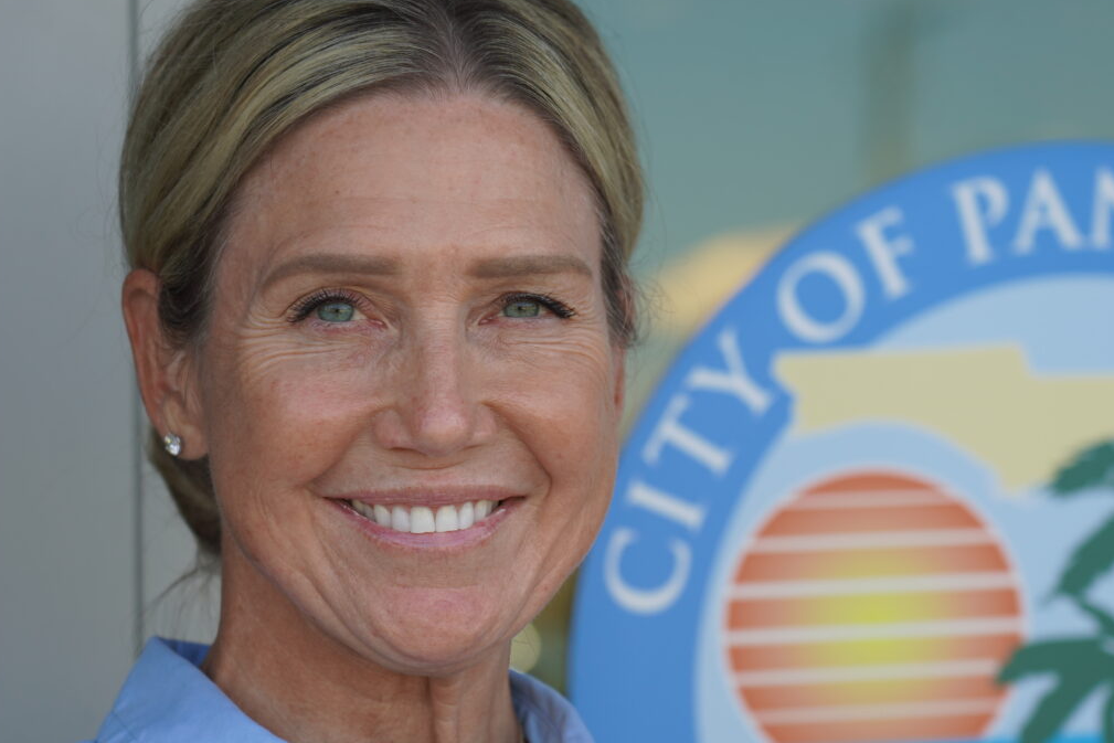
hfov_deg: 14.9
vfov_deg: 10.0
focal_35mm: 137
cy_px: 452
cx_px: 729
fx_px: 4240
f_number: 4
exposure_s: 1/200
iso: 100
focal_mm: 90
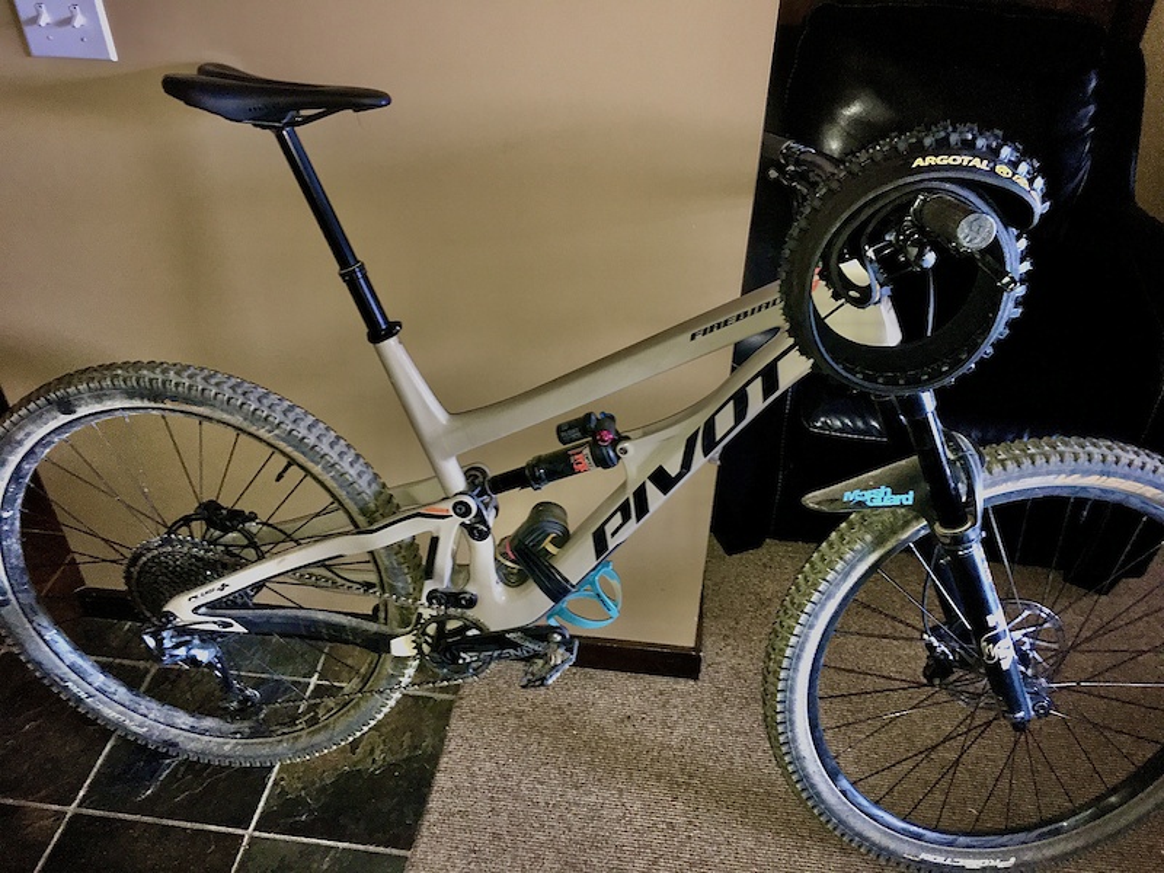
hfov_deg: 61.7
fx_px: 975
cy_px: 436
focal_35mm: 29
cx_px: 582
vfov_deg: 48.2
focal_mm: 4.15
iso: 160
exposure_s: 1/16
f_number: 2.2
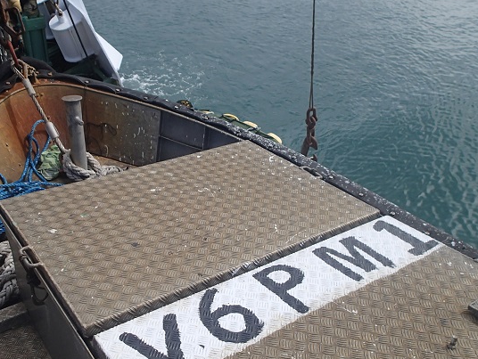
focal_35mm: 37
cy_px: 220
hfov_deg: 49.9
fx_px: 511
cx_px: 206
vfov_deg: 38.5
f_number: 8
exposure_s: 1/250
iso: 100
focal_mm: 4.5
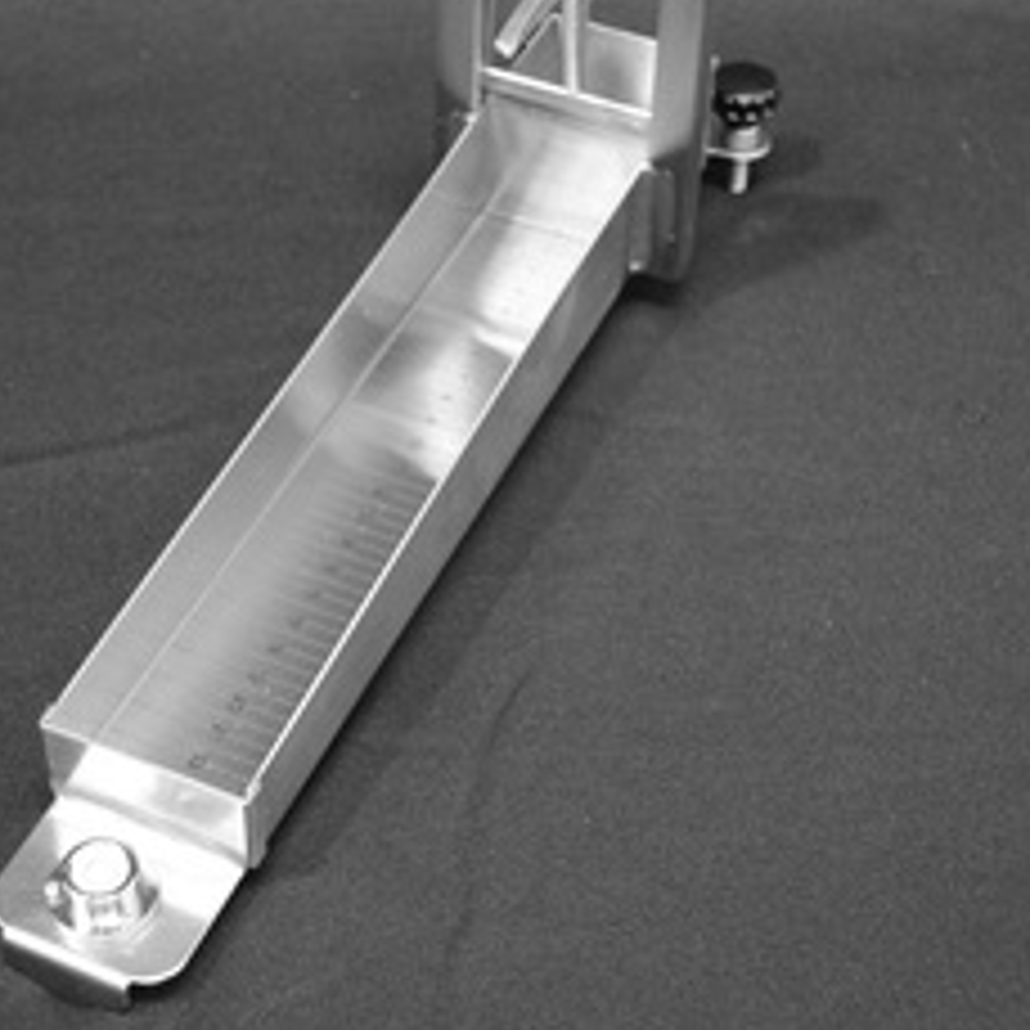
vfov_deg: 22.4
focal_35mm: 77
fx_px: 2592
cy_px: 398
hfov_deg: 22.4
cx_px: 389
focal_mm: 32
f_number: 4.8
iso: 1600
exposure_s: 1/30
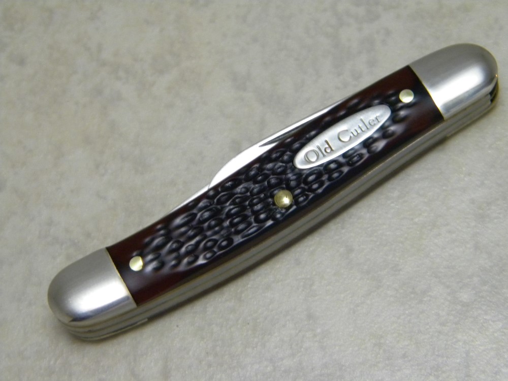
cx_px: 254
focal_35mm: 105
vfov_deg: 14.1
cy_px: 190
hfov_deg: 18.7
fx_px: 1541
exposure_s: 1/30.3
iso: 400
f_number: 4.7
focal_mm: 19
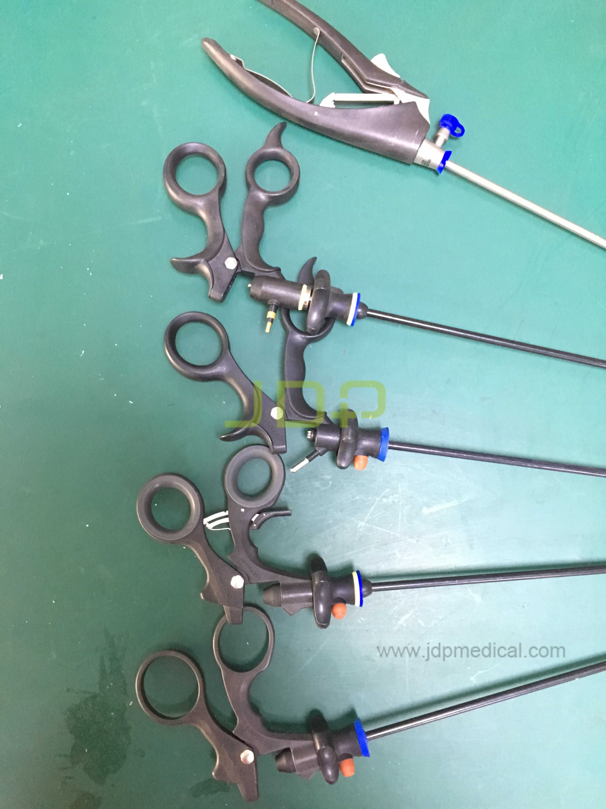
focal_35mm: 29
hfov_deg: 48.2
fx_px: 677
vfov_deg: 61.7
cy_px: 404
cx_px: 303
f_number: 2.2
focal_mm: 4.15
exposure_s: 1/17
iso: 640
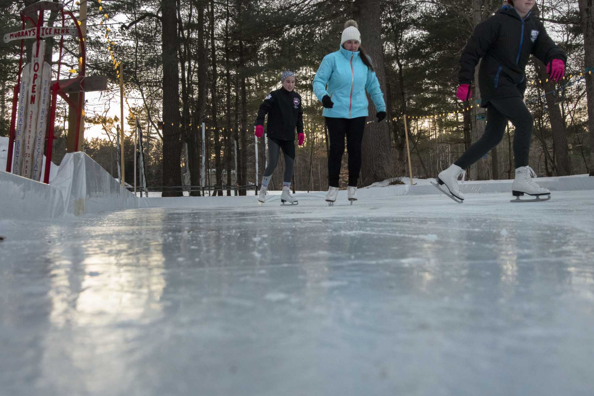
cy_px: 177
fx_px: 561
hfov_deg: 55.7
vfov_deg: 38.8
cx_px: 323
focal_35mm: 34
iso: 3200
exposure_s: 1/400
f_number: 6.3
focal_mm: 20
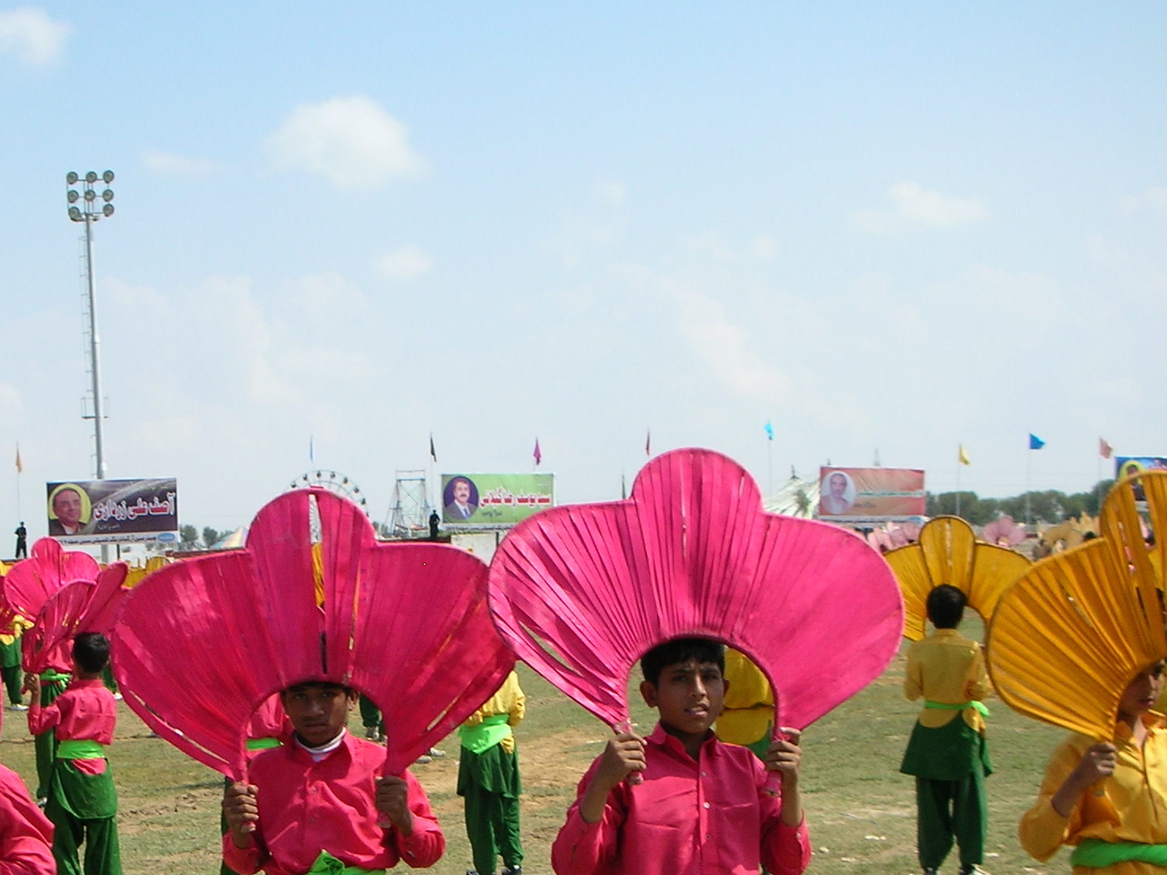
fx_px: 2056
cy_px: 734
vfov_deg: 23.6
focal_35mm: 61
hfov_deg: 31.4
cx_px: 362
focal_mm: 5.8
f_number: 8.5
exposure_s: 1/118
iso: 50
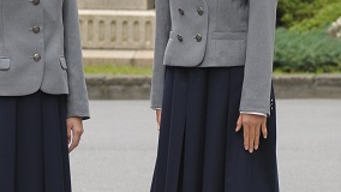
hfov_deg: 5.4
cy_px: 29
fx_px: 3609
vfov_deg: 3.0
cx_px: 103
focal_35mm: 399
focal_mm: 112
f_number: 5
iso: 200
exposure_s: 1/50
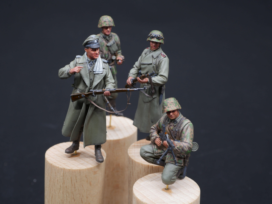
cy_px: 102
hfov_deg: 32.2
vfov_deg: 24.4
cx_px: 136
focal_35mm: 60
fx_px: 471
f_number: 7.1
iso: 200
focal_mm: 30
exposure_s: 1/2.5
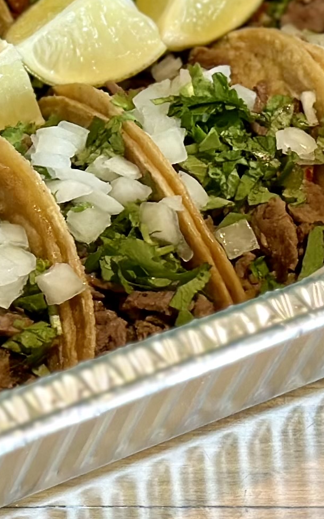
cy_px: 31
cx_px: -274
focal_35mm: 209
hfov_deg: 6.1
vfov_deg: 10.0
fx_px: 2955
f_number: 1.78
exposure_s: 1/60
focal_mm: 6.86
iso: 125
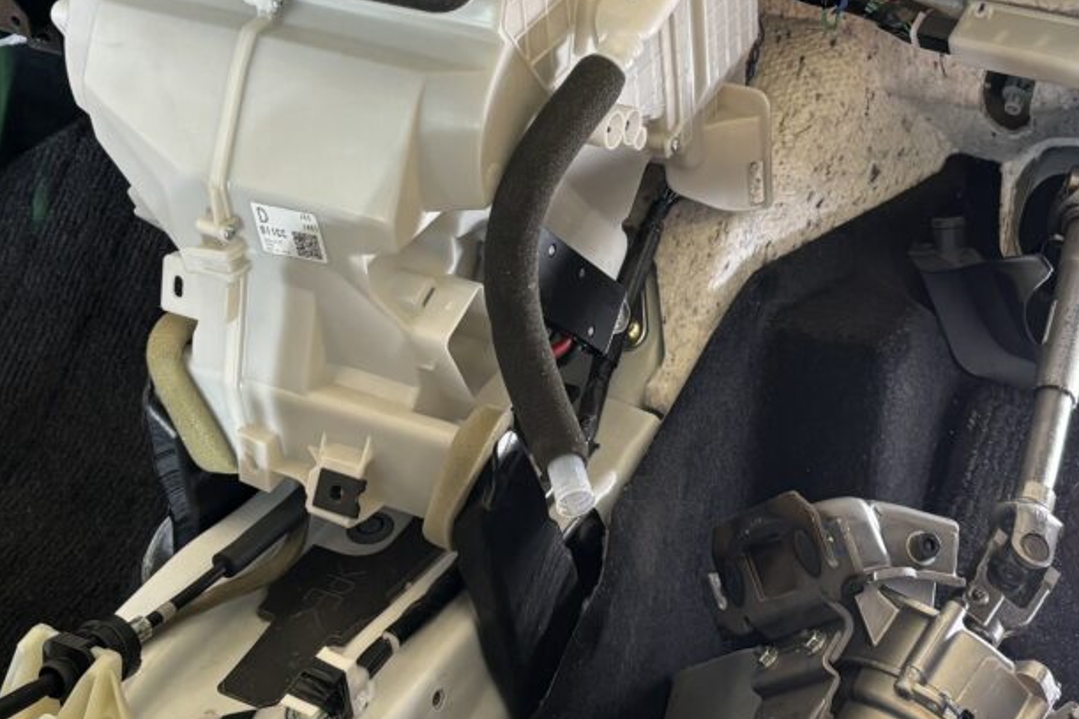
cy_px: 274
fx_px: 2037
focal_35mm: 68
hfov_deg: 29.6
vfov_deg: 20.0
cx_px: 623
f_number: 1.6
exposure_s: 1/60
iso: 160
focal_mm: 5.96
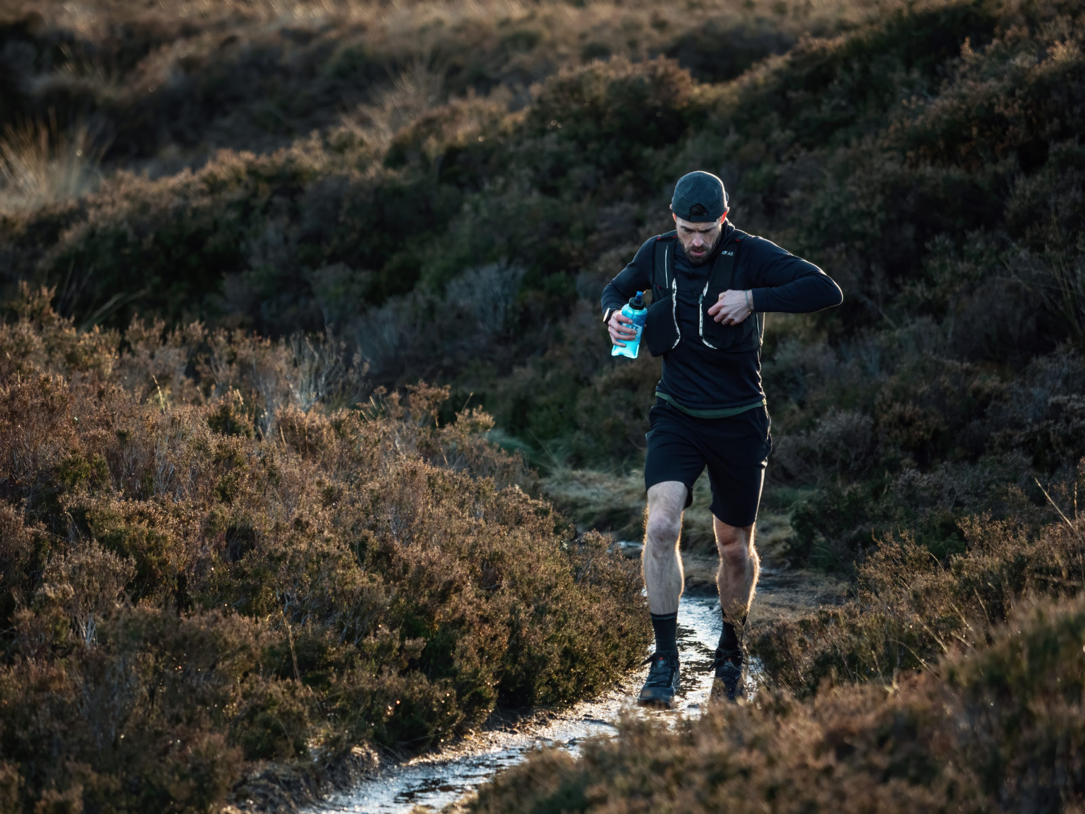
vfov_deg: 5.0
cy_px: 407
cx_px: 542
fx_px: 9403
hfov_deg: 6.6
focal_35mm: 300
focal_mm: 150
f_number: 2.8
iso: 640
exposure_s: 1/1600
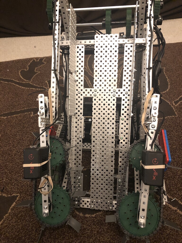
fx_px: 196
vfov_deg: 63.4
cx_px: 91
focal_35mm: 28
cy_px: 122
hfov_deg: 49.7
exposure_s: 1/4
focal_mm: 3.99
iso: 250
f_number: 1.8
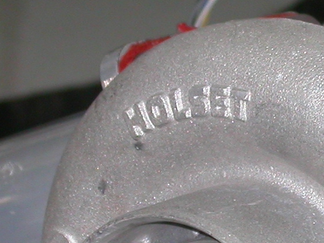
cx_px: 397
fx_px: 3303
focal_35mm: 353
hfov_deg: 5.6
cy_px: 251
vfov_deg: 4.2
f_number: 3.6
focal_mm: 17.8
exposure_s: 1/60.3
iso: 100
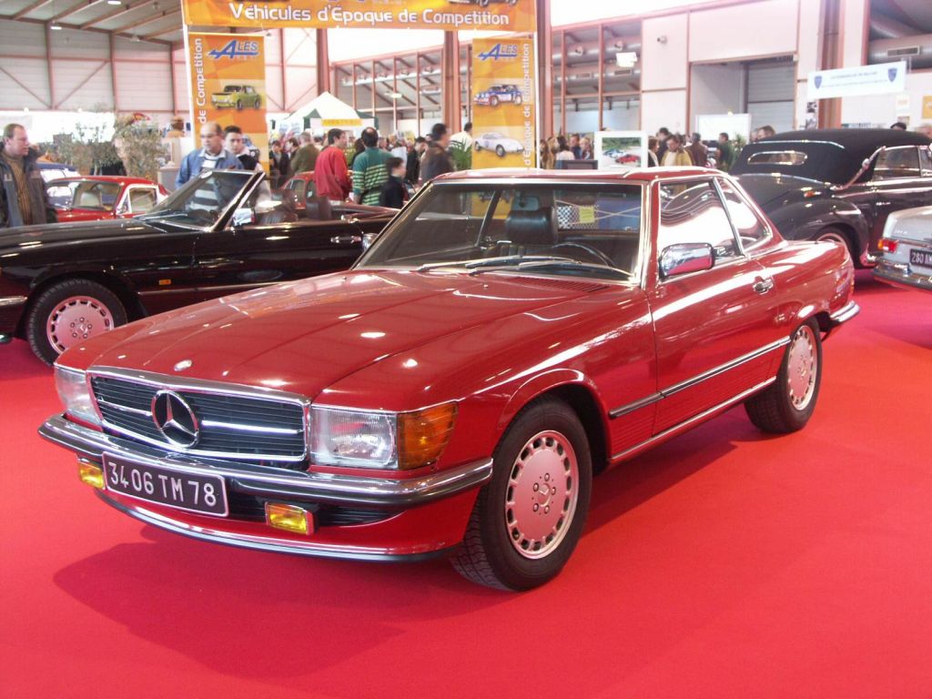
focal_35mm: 40
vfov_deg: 36.0
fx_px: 1077
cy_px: 350
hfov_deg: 46.8
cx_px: 466
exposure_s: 1/13
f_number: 2.8
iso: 160
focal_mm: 10.35
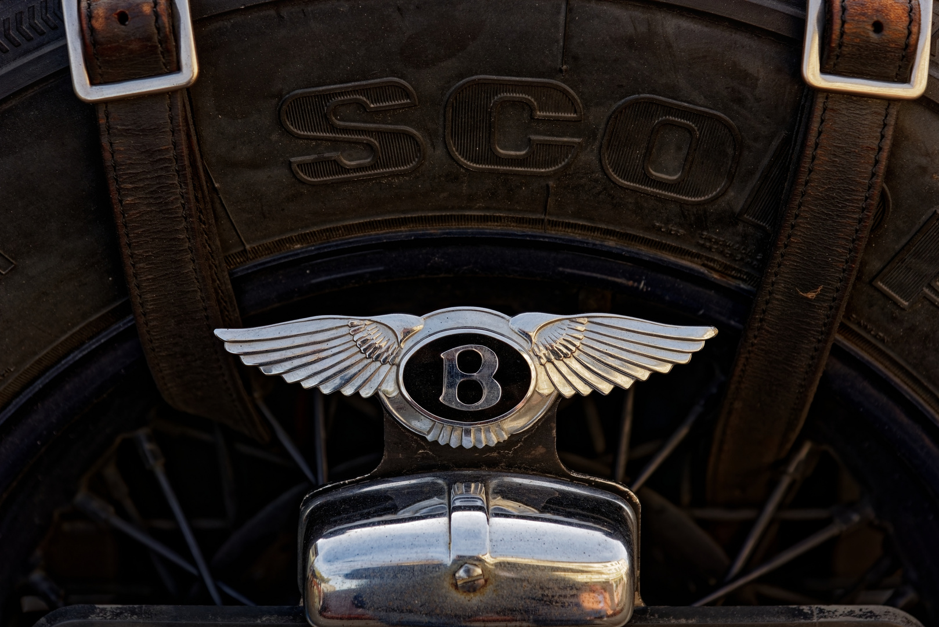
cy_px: 314
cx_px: 470
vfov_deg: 11.4
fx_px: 3131
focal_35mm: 120
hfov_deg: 17.1
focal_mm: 120
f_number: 5
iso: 250
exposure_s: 1/400
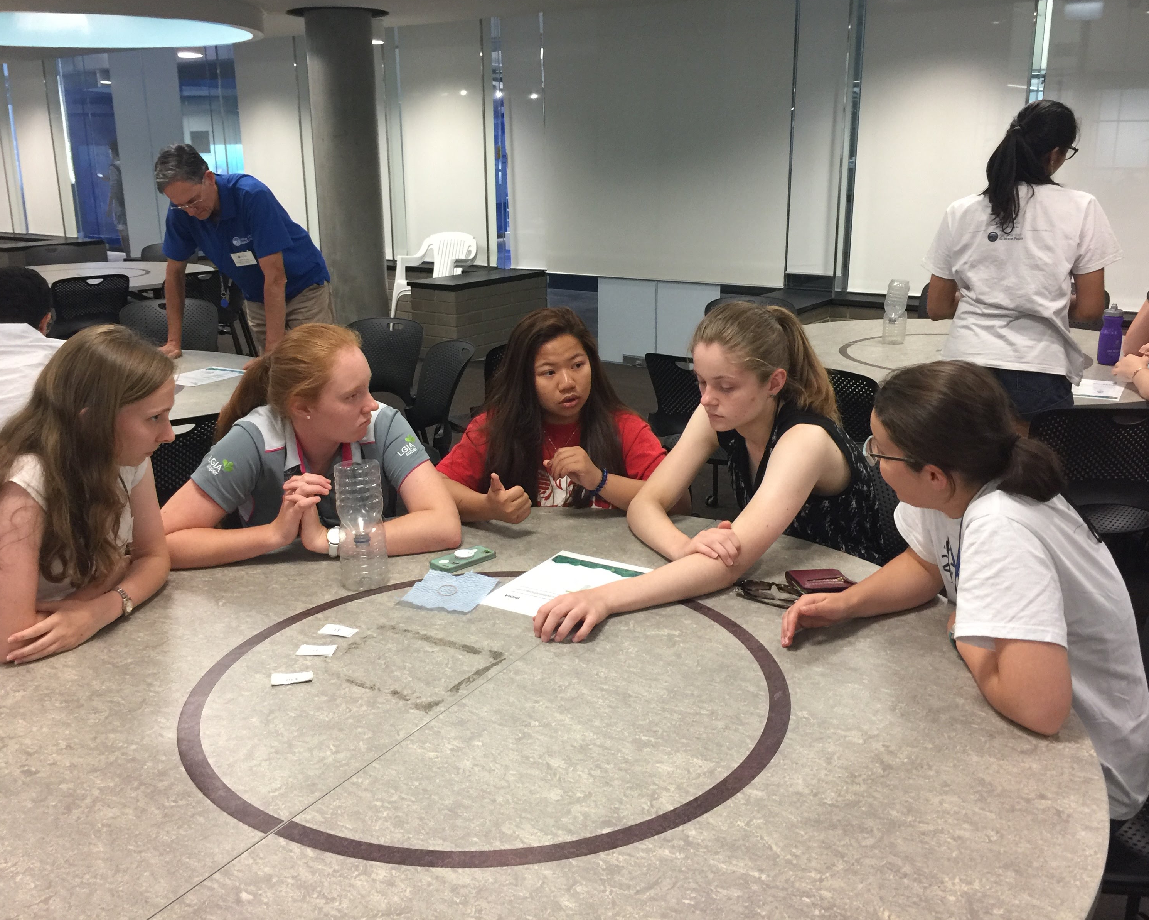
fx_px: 1054
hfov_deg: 57.1
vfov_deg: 47.1
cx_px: 545
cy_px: 449
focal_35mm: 31
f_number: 2.2
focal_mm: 4.15
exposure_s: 1/17
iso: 80
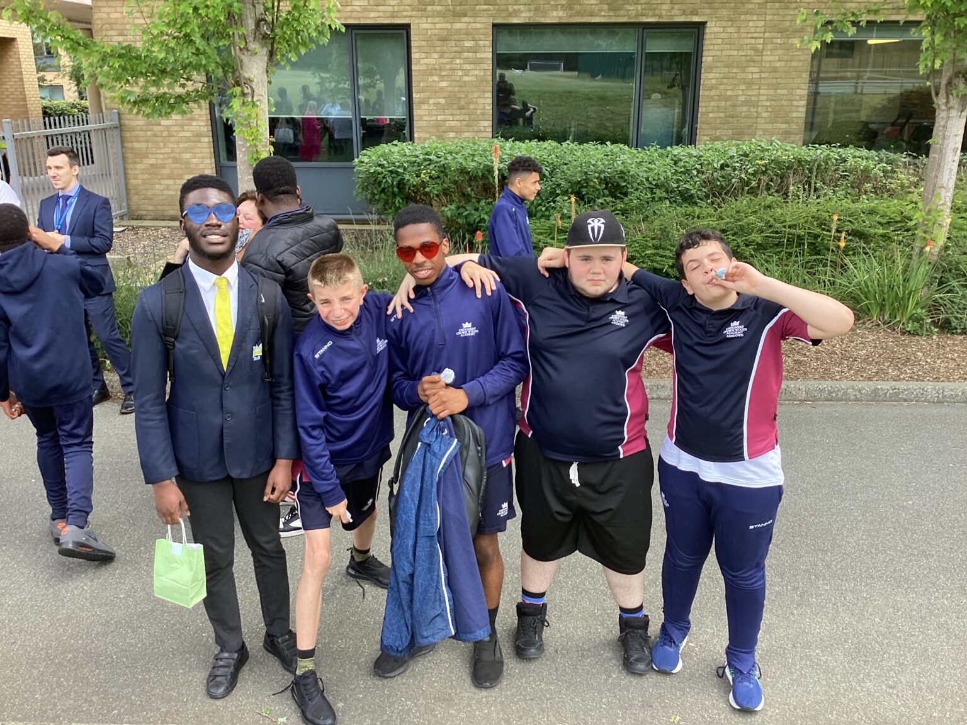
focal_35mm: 31
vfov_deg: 45.4
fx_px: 866
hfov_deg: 58.4
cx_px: 484
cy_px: 362
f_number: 2.4
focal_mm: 3.3
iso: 25
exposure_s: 1/126
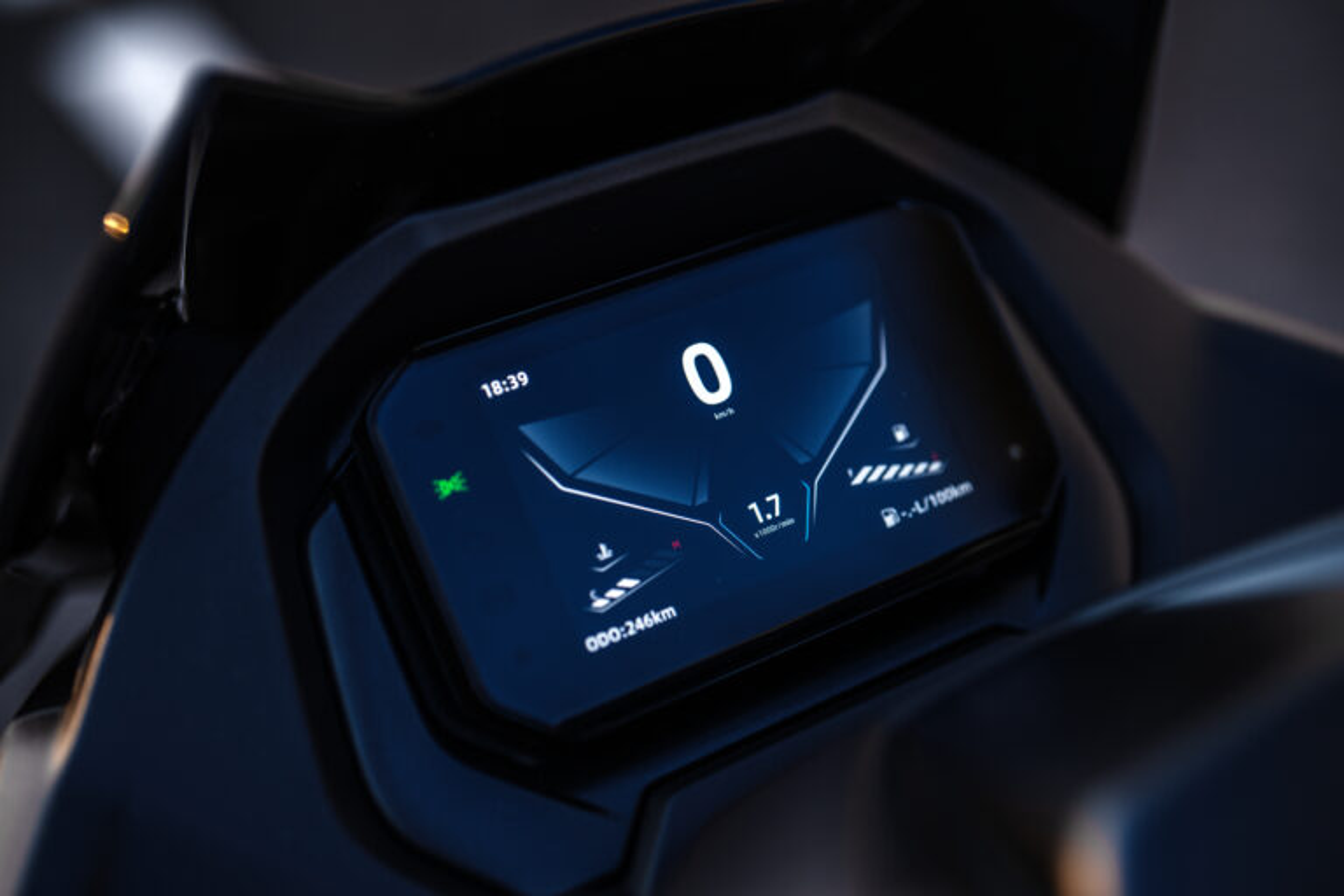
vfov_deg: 27.0
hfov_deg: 39.6
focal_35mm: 50
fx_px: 1867
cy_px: 448
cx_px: 672
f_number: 1.8
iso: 50
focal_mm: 50
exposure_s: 1/640
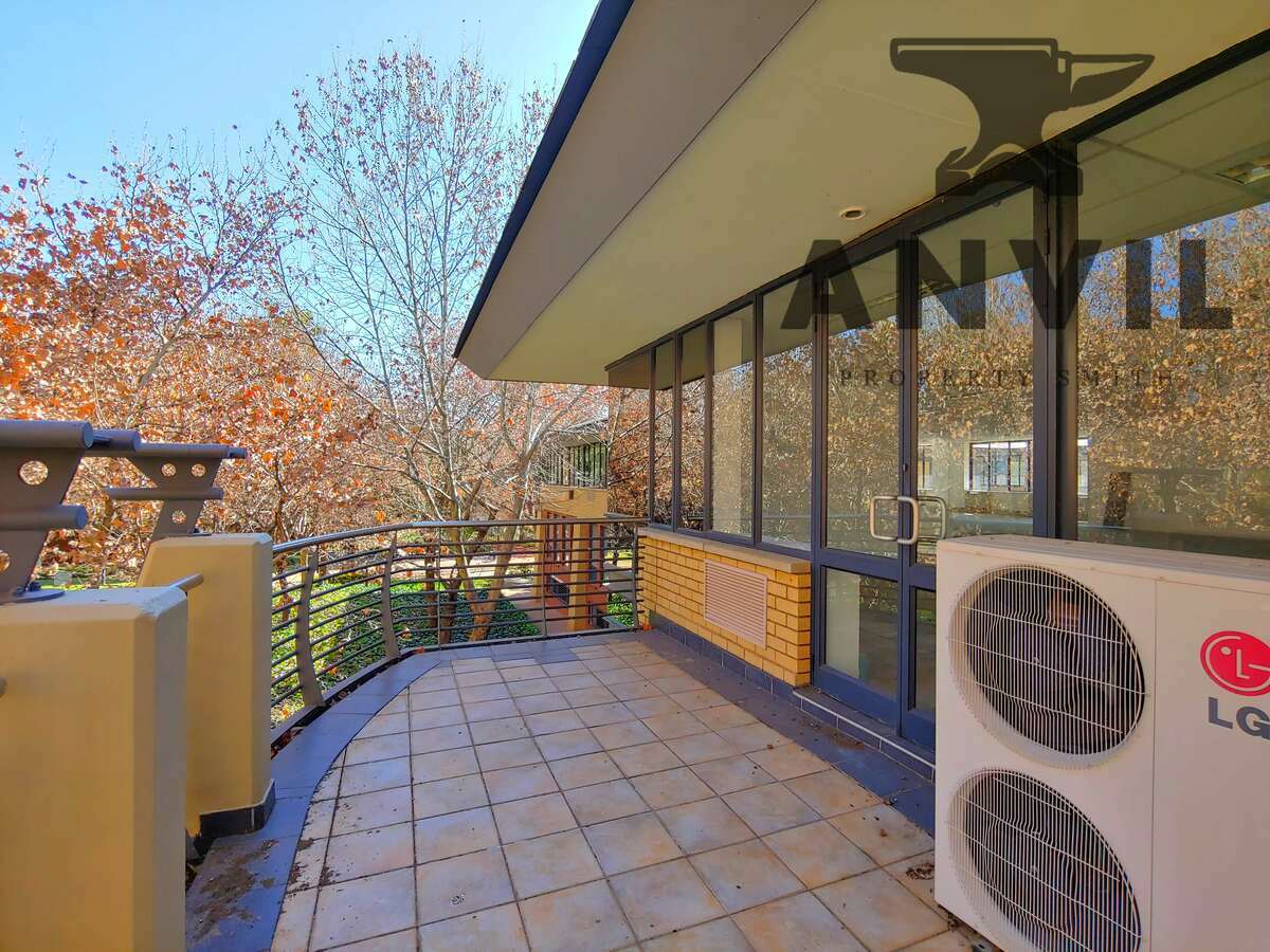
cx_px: 635
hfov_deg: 94.5
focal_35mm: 16
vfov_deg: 78.1
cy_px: 476
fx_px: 587
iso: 50
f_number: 1.9
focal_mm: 2.18
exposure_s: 1/160
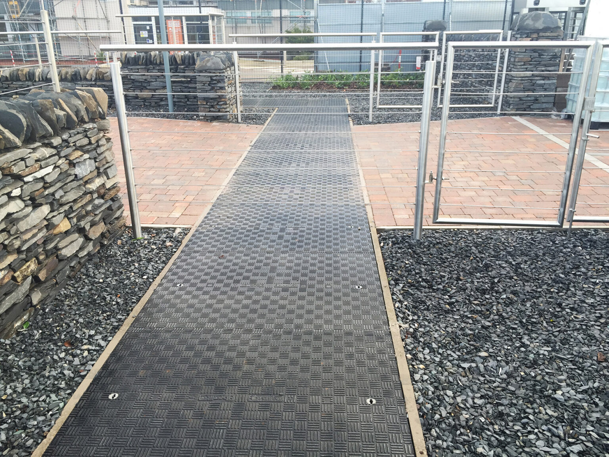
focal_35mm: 29
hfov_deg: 61.7
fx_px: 510
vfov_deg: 48.2
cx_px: 304
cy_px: 228
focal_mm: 4.15
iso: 32
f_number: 2.2
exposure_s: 1/120
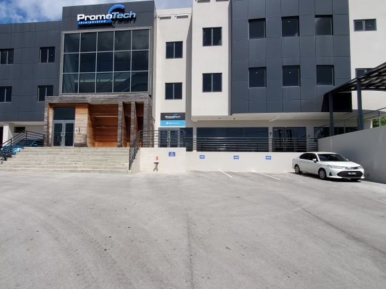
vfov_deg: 71.5
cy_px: 152
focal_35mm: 18
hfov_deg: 87.2
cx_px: 165
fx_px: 201
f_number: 2.2
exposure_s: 1/1654
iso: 50
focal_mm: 1.8
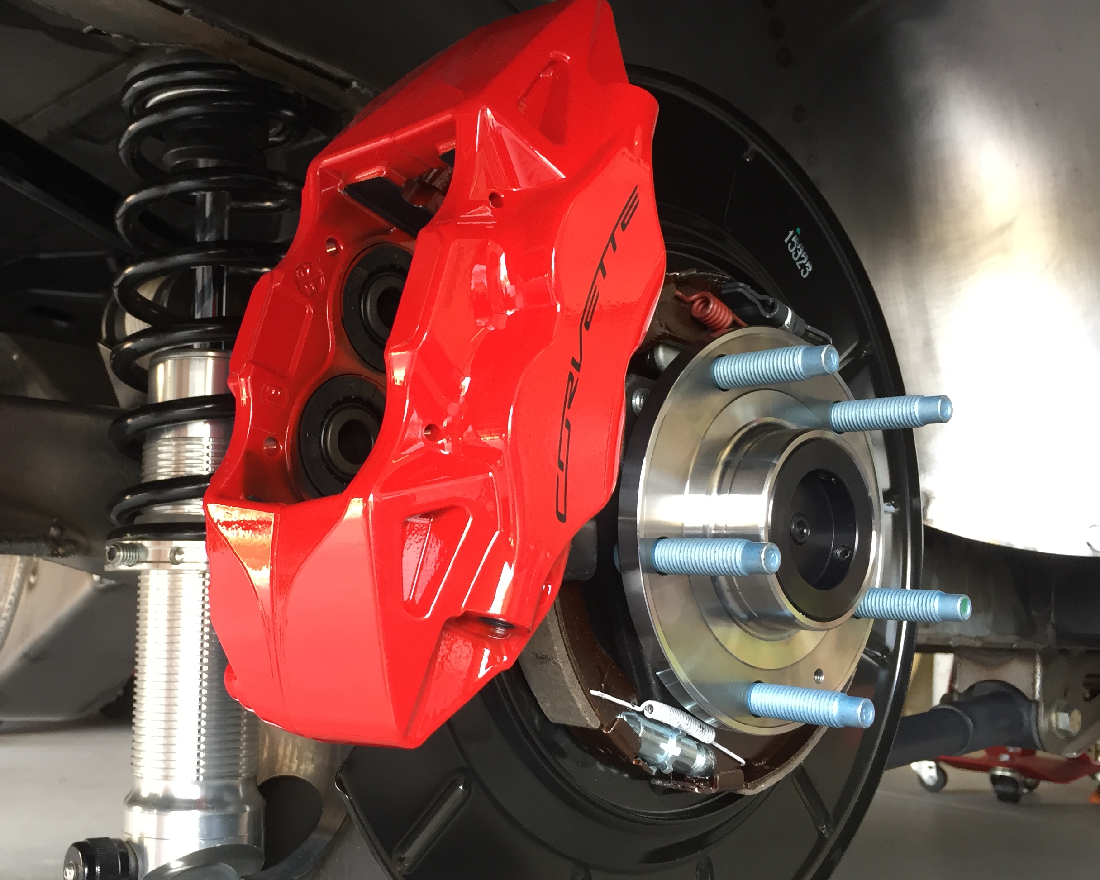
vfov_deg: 39.1
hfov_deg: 47.2
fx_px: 1237
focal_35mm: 38
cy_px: 476
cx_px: 375
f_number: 2.2
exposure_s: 1/30
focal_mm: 4.15
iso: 64
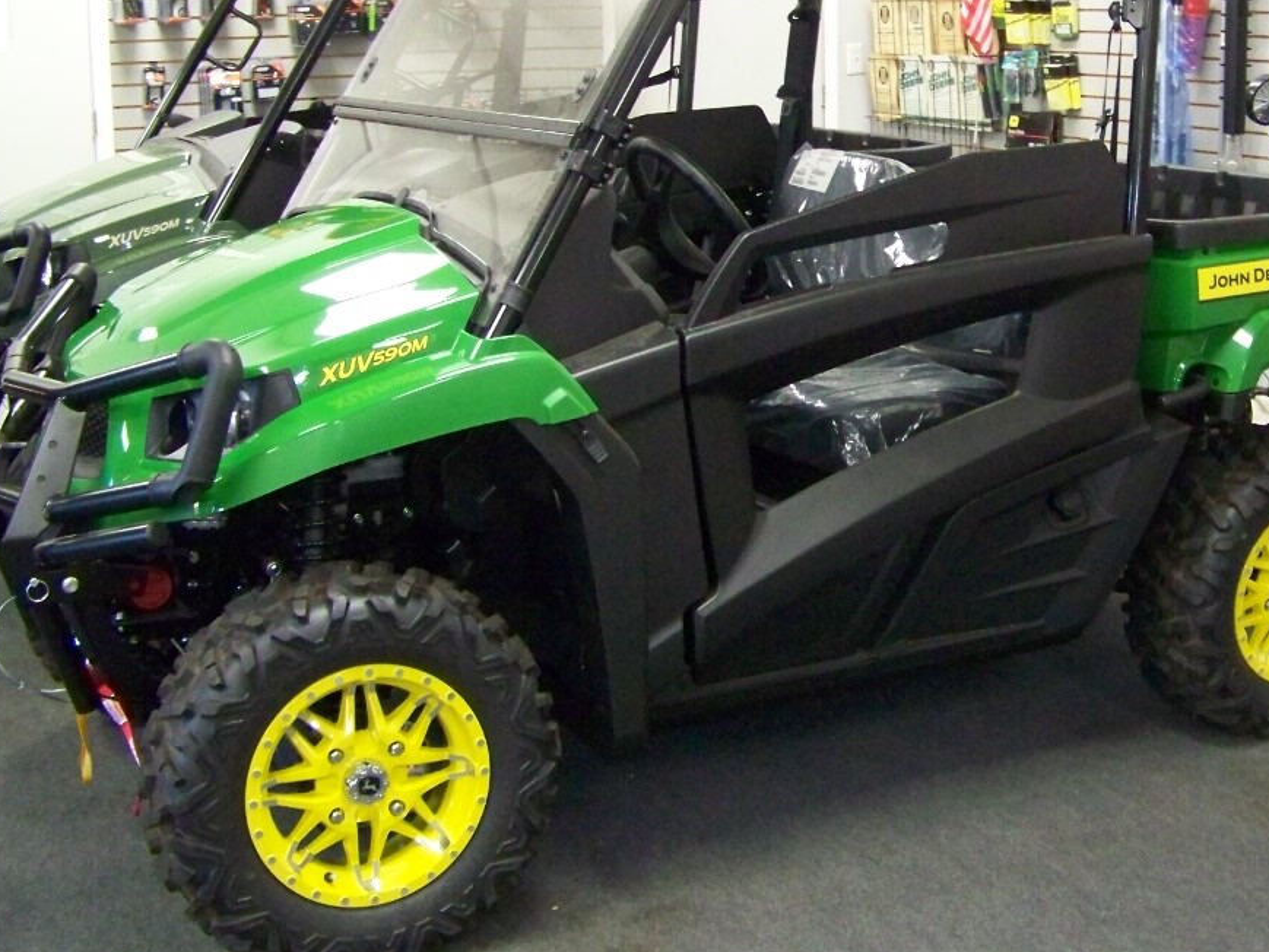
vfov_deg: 27.2
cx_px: 824
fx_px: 1943
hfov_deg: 35.9
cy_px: 256
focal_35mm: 53
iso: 400
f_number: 2.8
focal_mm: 5.85
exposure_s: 1/30
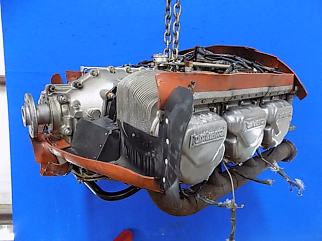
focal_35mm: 23
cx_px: 161
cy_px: 120
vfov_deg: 58.9
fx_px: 214
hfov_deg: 73.9
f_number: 3.1
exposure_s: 1/8
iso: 400
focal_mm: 4
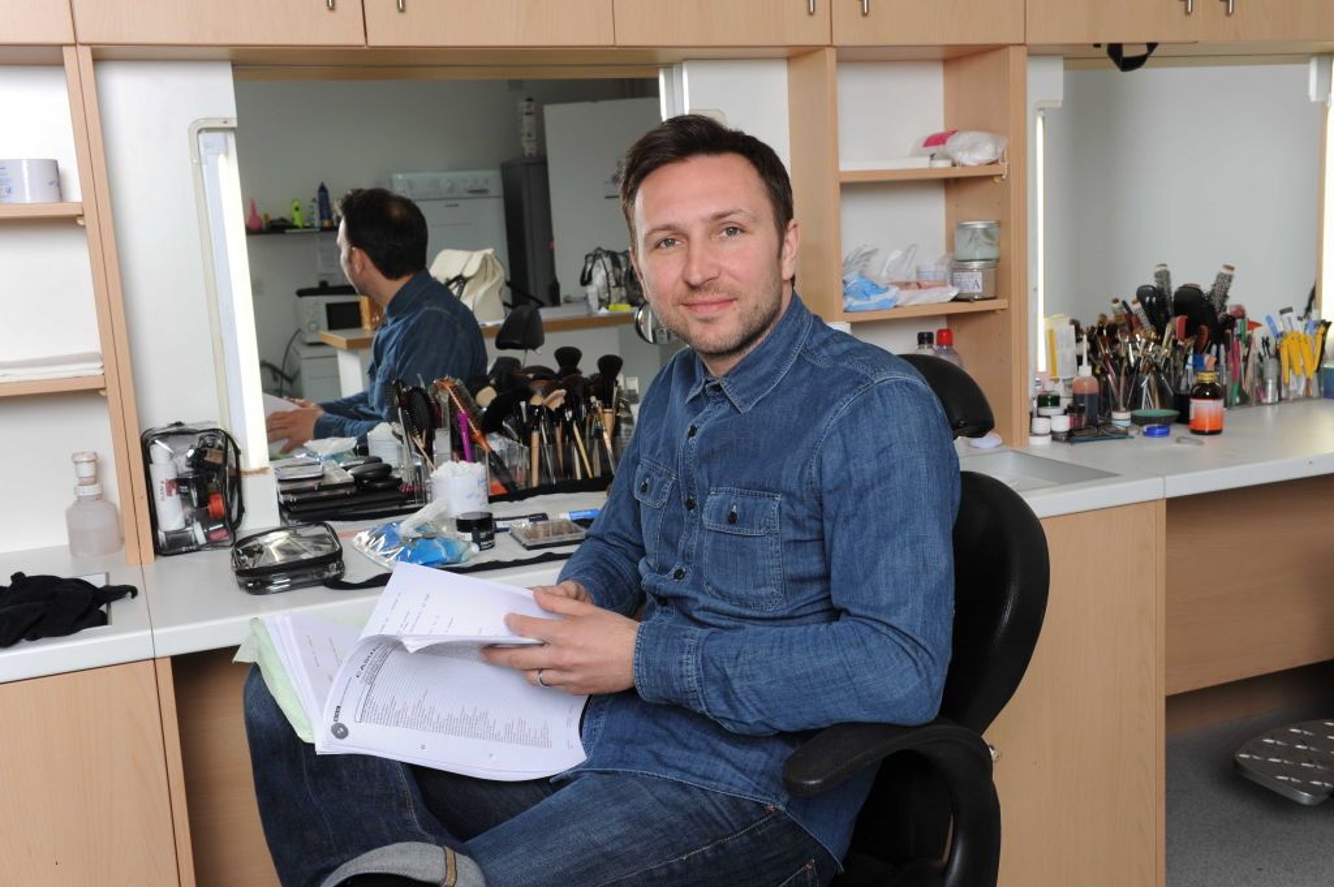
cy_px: 444
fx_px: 1407
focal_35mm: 38
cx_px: 667
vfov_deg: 35.0
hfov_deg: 50.7
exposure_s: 1/90
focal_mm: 38
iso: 200
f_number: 8
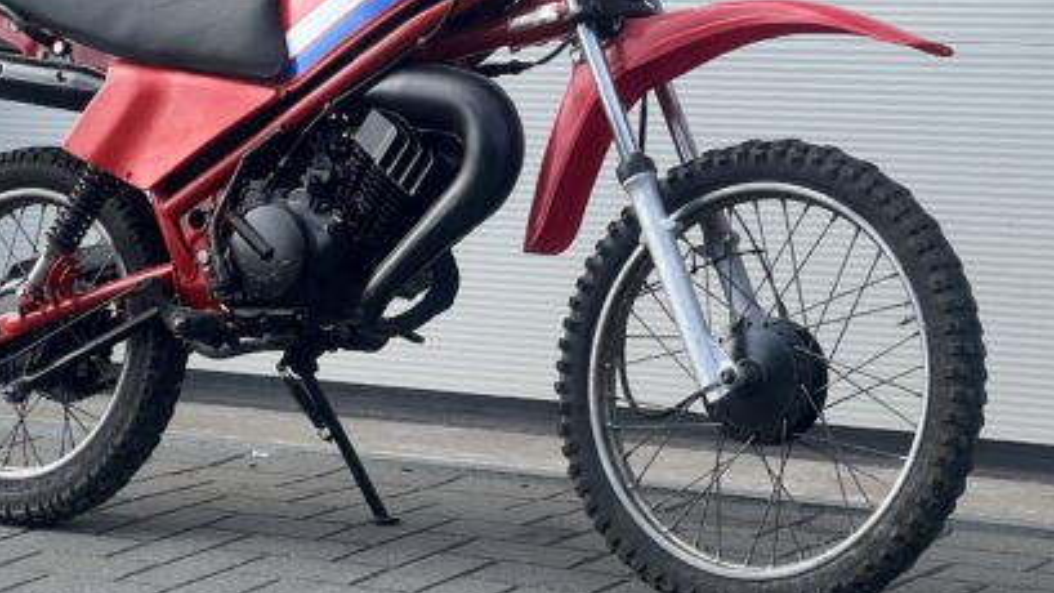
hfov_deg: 17.4
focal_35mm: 123
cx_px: 515
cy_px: 75
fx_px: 3437
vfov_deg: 9.8
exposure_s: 1/322
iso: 32
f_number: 2.8
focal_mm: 9
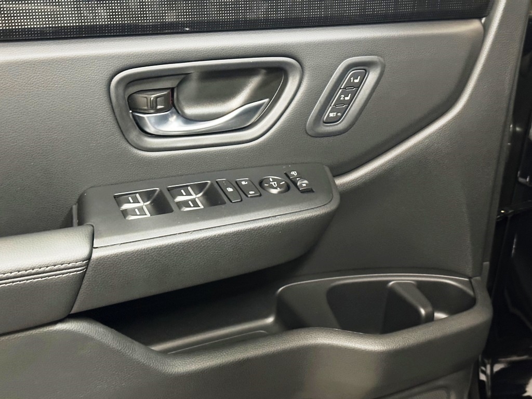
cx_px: 266
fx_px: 738
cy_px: 200
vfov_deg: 30.3
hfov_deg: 39.7
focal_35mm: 48
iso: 640
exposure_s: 1/24
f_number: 1.78
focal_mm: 6.86
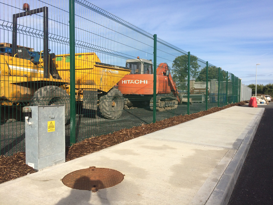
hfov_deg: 61.7
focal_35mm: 29
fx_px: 229
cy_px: 102
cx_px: 136
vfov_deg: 48.2
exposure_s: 1/2053
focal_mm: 4.15
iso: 32
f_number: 2.2
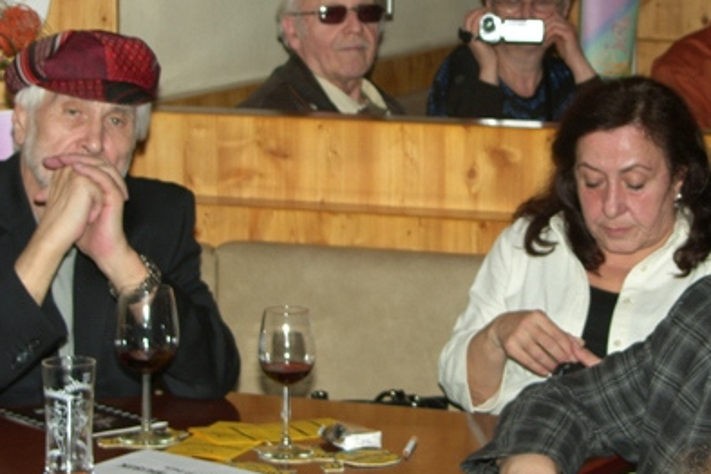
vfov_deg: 10.8
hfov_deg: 16.1
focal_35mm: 127
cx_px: 436
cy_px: 197
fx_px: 2508
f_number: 3.2
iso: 50
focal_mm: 19.4
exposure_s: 1/80
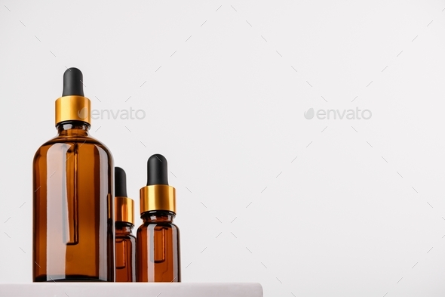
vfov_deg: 13.0
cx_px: 222
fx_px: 1297
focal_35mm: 105
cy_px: 148
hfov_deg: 19.5
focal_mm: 105
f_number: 11
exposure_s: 1/160
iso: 100
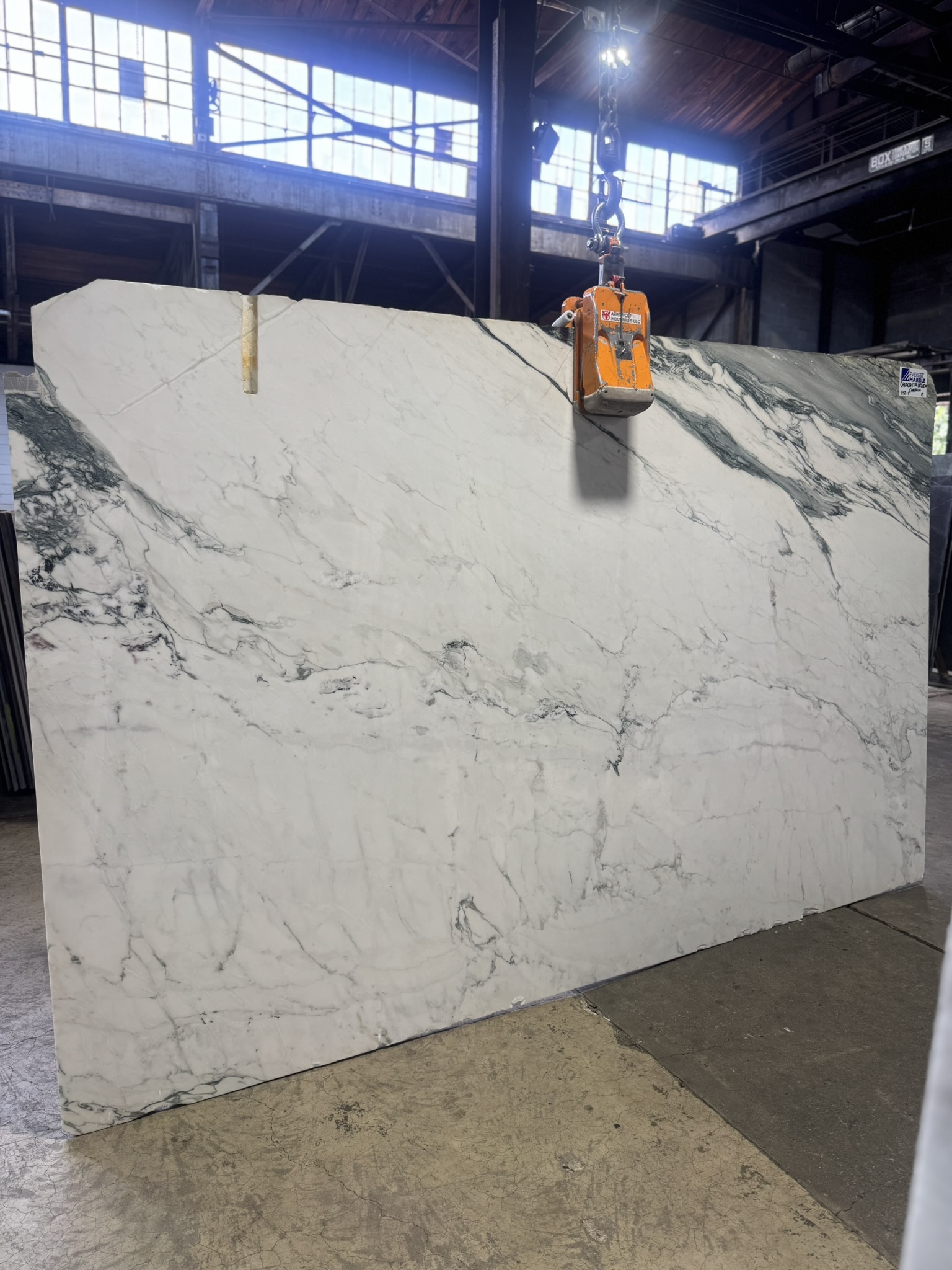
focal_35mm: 24
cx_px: 476
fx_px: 880
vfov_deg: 71.6
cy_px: 635
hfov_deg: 56.8
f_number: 1.78
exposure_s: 1/120
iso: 80
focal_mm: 6.76
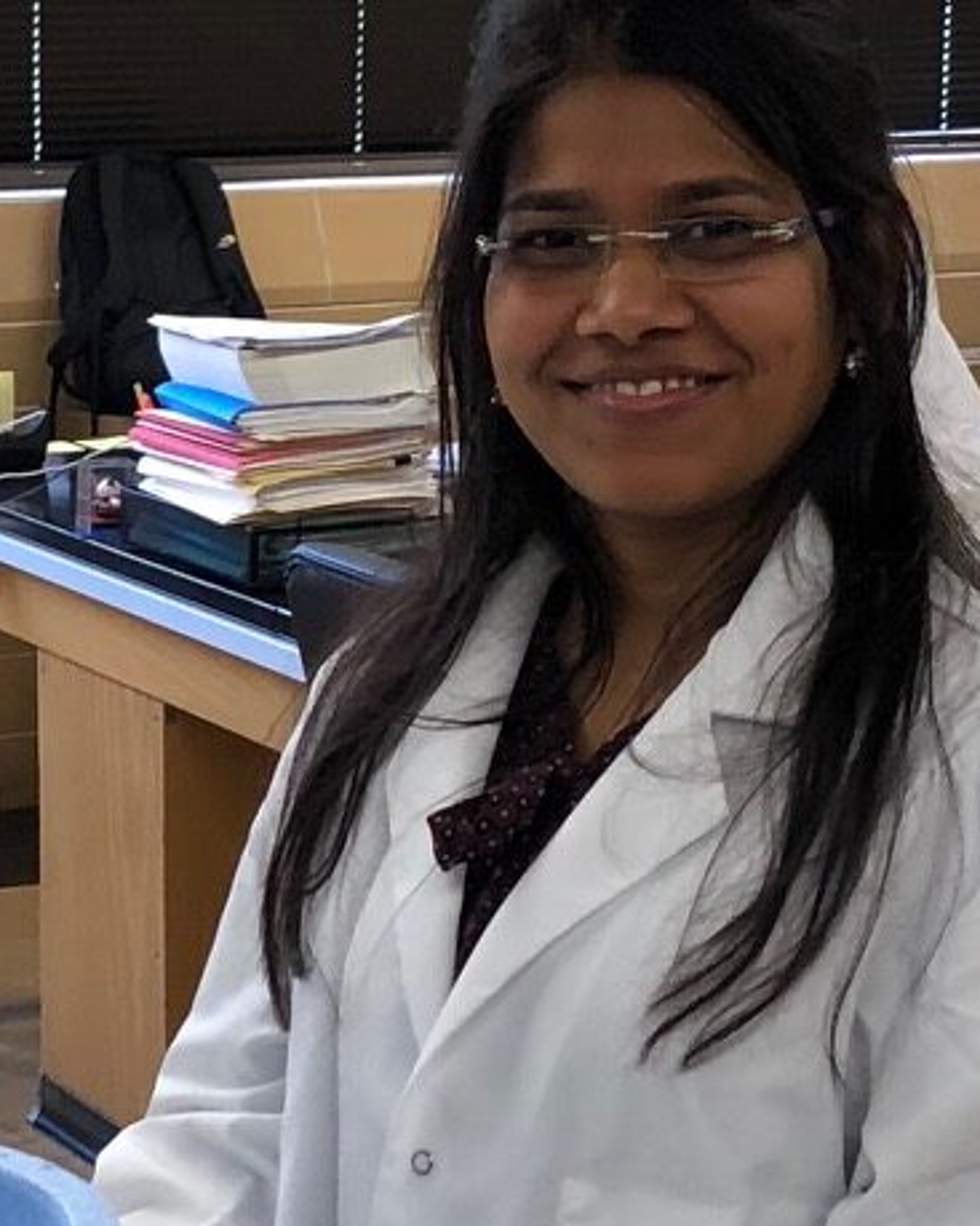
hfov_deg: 12.8
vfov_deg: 16.0
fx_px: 4352
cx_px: 200
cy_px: 812
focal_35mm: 120
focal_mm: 3.99
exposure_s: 1/30
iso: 32
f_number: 1.8
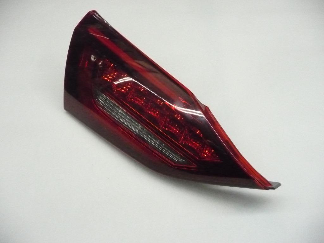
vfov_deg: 49.7
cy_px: 122
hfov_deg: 63.4
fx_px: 262
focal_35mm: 28
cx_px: 162
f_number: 3.3
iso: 1600
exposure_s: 1/320
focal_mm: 4.7
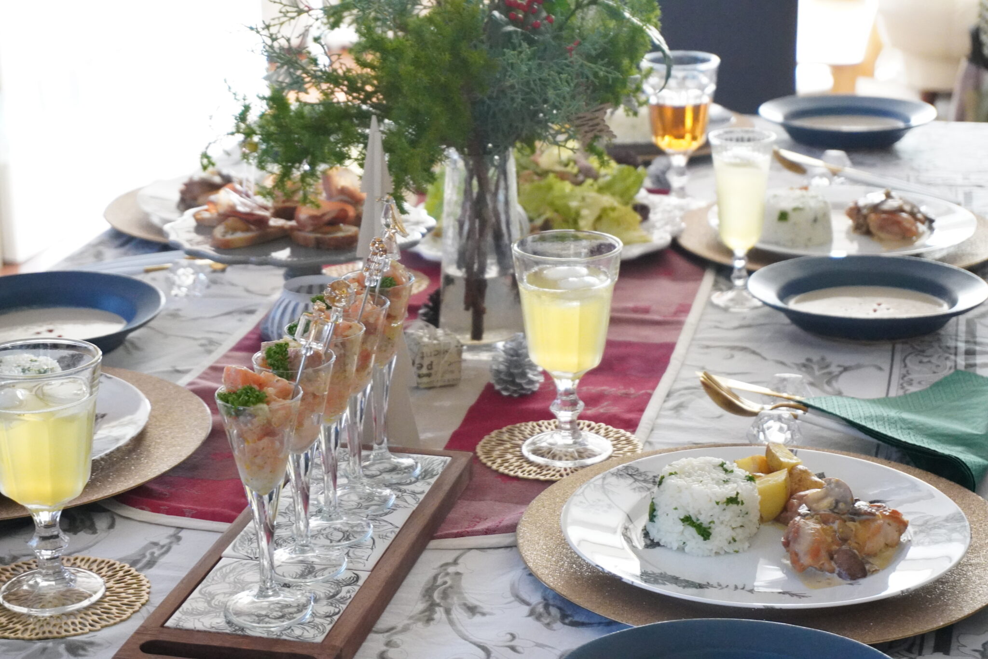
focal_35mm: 75
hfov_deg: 27.0
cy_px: 330
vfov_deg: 18.2
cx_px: 494
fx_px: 2058
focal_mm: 50
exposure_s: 1/60
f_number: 5.6
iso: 6400
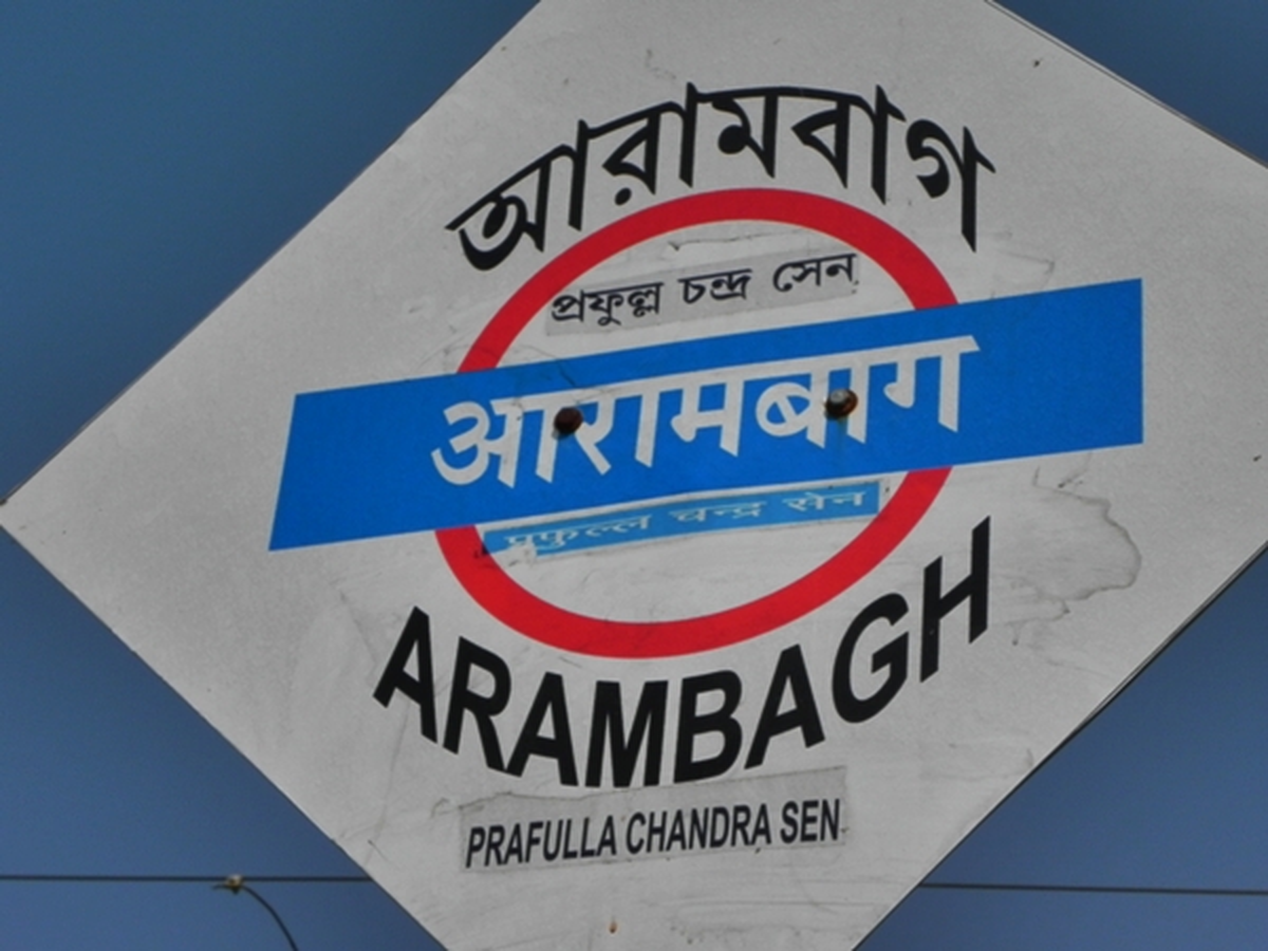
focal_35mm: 85
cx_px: 634
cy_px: 476
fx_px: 3114
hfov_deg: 23.0
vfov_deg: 17.4
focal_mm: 15.1
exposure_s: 1/1000
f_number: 8
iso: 160
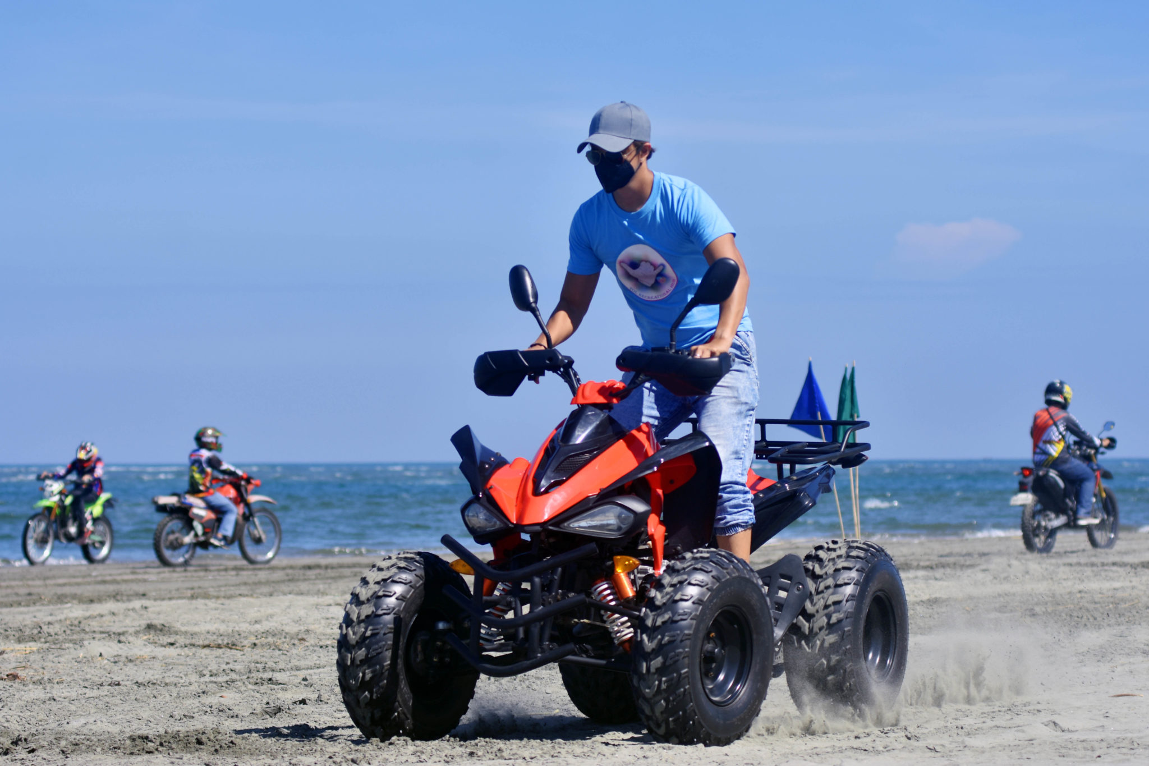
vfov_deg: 11.4
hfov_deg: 17.1
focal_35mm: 120
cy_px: 383
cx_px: 574
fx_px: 3829
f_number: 4
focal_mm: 80
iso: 100
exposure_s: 1/1250
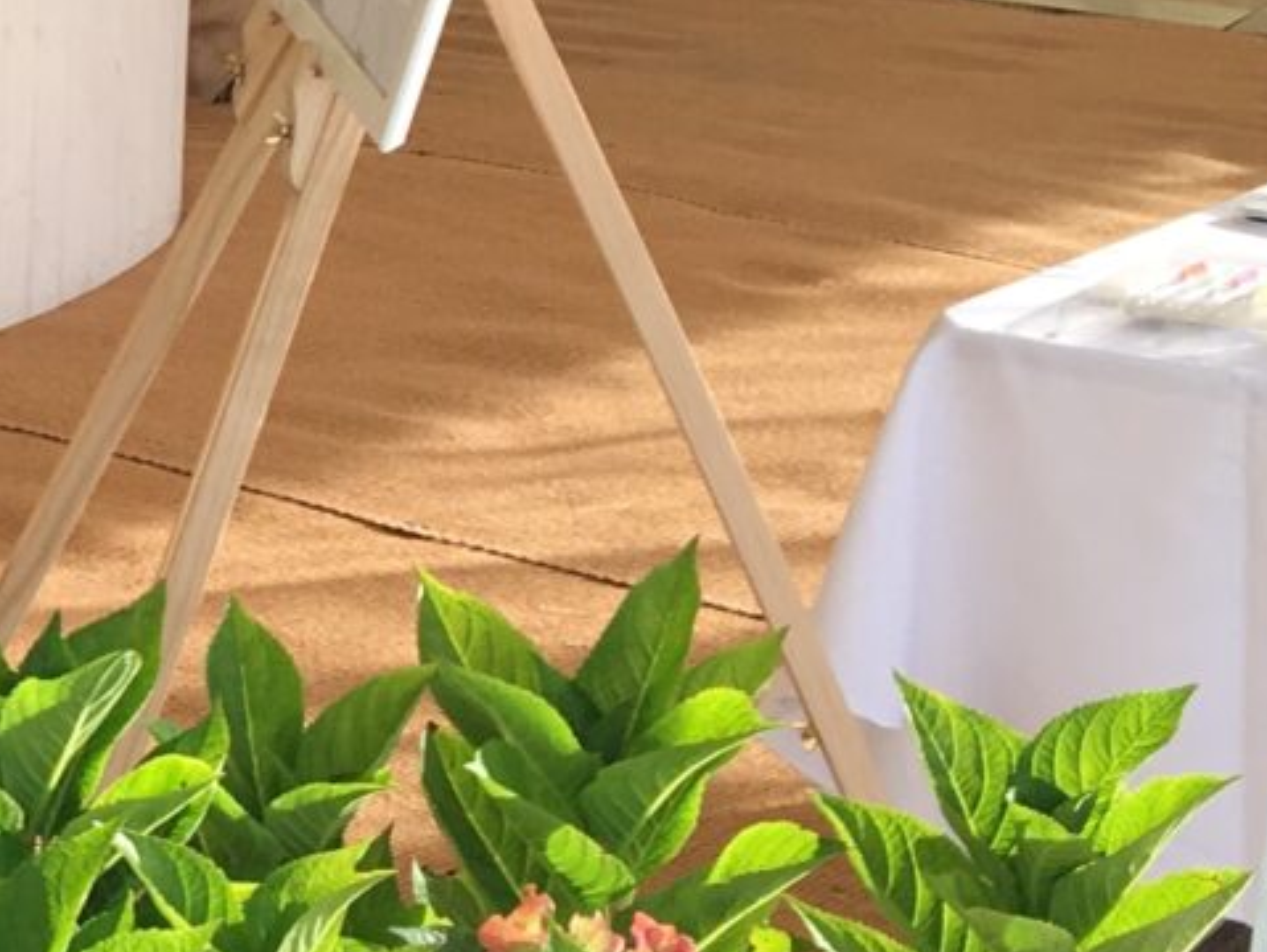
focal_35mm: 121
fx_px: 4432
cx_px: -997
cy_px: -58
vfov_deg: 12.1
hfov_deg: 14.4
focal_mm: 4.15
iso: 25
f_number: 2.2
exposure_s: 1/351
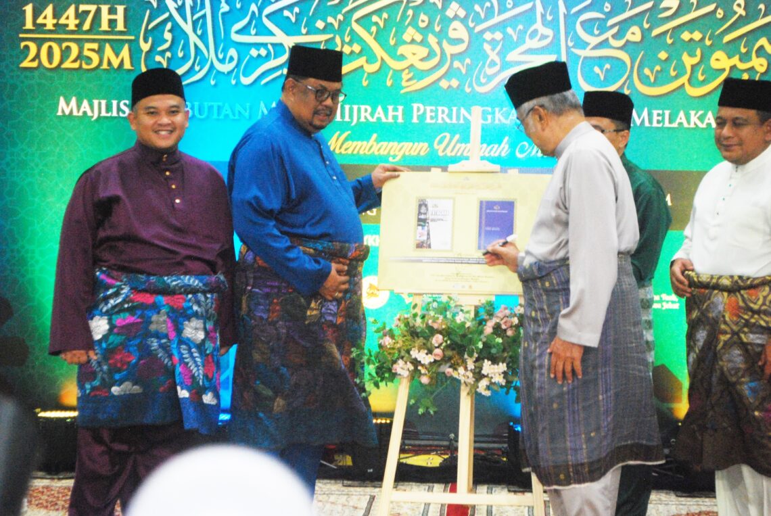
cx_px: 386
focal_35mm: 82
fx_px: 1769
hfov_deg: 24.6
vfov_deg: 16.6
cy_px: 258
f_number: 5.6
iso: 1600
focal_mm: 55
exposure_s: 1/60
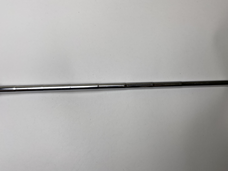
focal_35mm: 26
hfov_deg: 67.3
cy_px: 86
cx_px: 114
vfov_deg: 53.1
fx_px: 171
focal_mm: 4.25
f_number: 1.8
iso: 32
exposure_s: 1/531
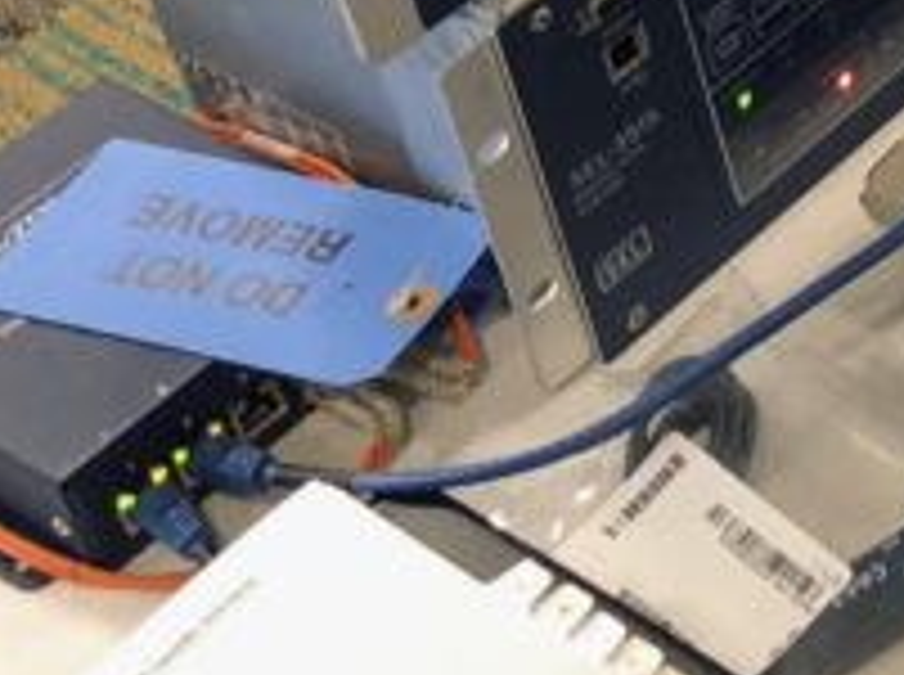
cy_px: -432
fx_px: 3728
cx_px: 1938
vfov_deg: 9.9
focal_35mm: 143
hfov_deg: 12.0
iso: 40
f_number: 1.8
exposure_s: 1/15
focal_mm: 4
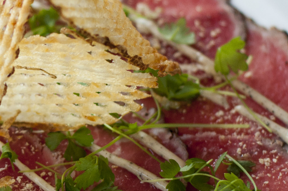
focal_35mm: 235
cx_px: -32
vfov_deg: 5.8
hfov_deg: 8.7
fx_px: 1878
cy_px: 112
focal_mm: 50
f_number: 2.2
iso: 400
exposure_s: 1/640
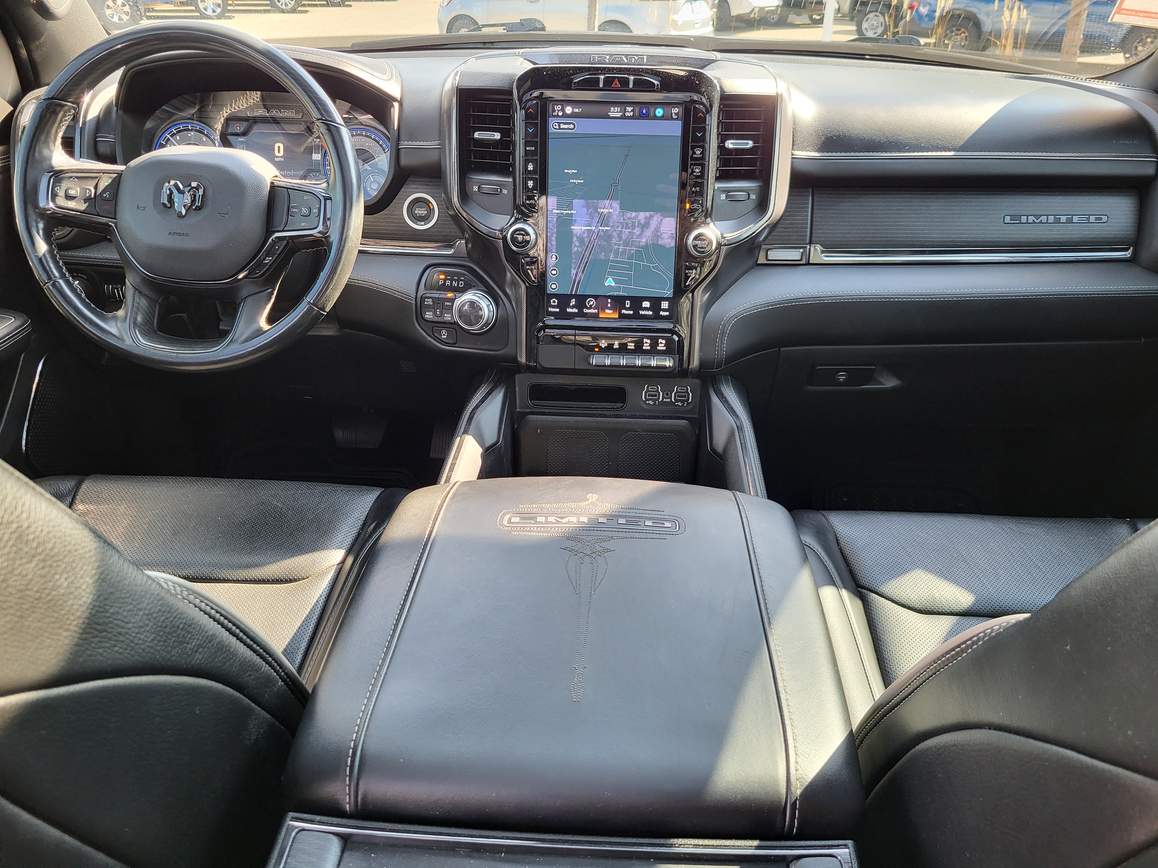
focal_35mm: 26
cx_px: 579
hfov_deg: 67.3
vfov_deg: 53.1
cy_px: 434
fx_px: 870
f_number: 1.8
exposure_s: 1/120
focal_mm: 5.4
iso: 125
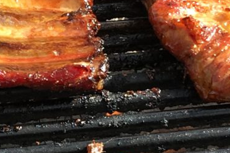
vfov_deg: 6.6
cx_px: 1
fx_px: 1323
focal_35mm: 207
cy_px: 60
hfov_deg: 9.9
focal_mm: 4.15
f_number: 2.2
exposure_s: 1/523
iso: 25
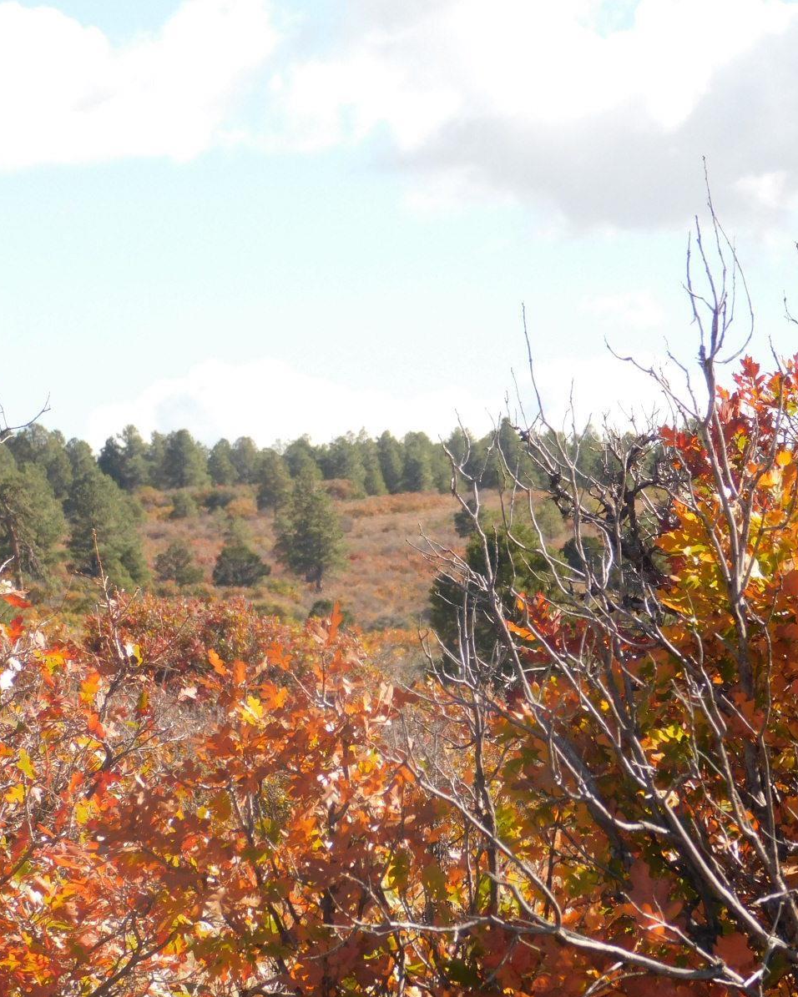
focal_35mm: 264
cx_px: 377
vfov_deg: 7.3
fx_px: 7794
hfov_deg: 5.9
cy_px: 500
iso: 125
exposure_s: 1/320
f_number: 5.4
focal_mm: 35.9
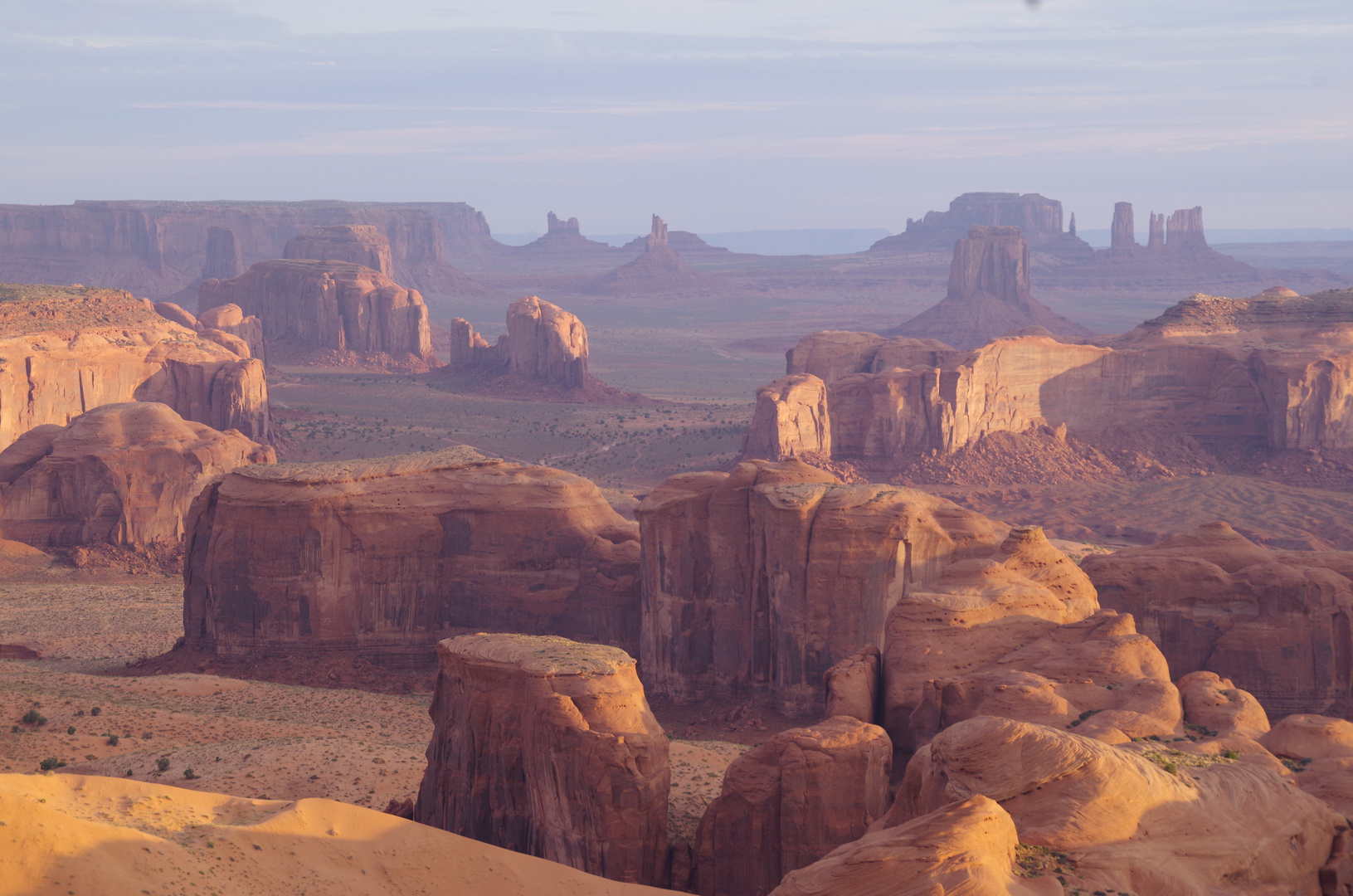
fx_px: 3825
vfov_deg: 13.4
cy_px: 448
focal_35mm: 102
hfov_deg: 20.1
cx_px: 676
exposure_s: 1/100
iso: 400
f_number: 8
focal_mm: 68
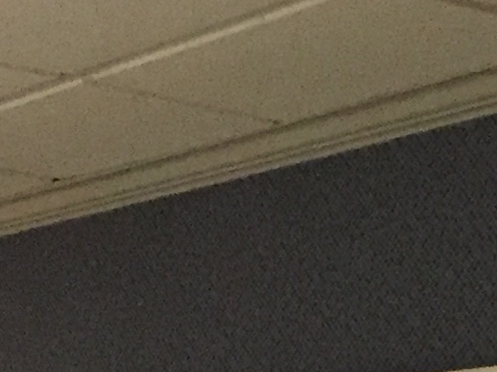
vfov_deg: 8.0
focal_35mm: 174
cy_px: 834
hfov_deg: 11.2
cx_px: 520
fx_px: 2498
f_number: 2.2
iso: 320
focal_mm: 4.15
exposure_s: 1/15
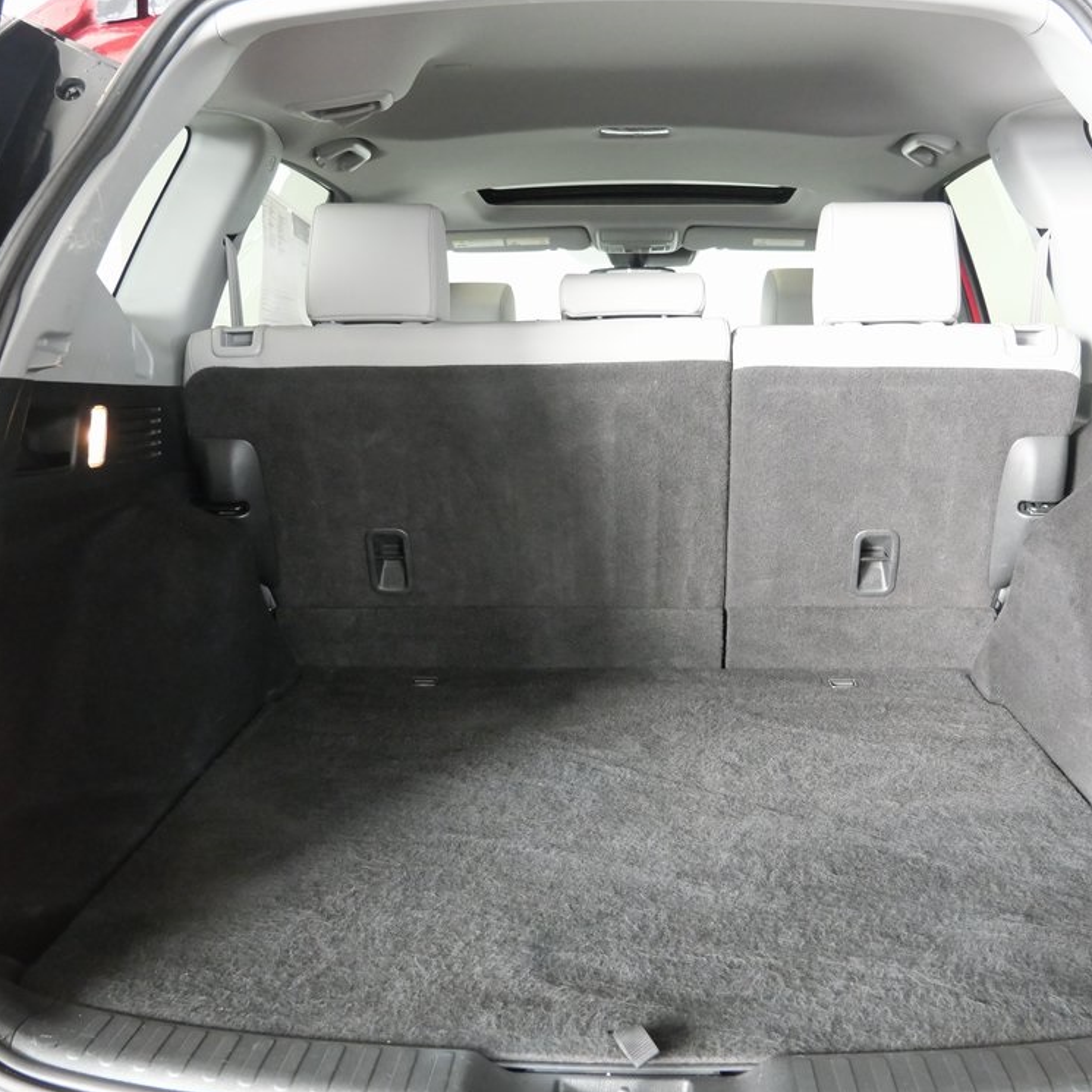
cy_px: 534
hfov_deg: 48.4
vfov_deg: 48.4
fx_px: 1213
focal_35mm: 34
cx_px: 602
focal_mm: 14
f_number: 3.6
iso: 3200
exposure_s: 1/40
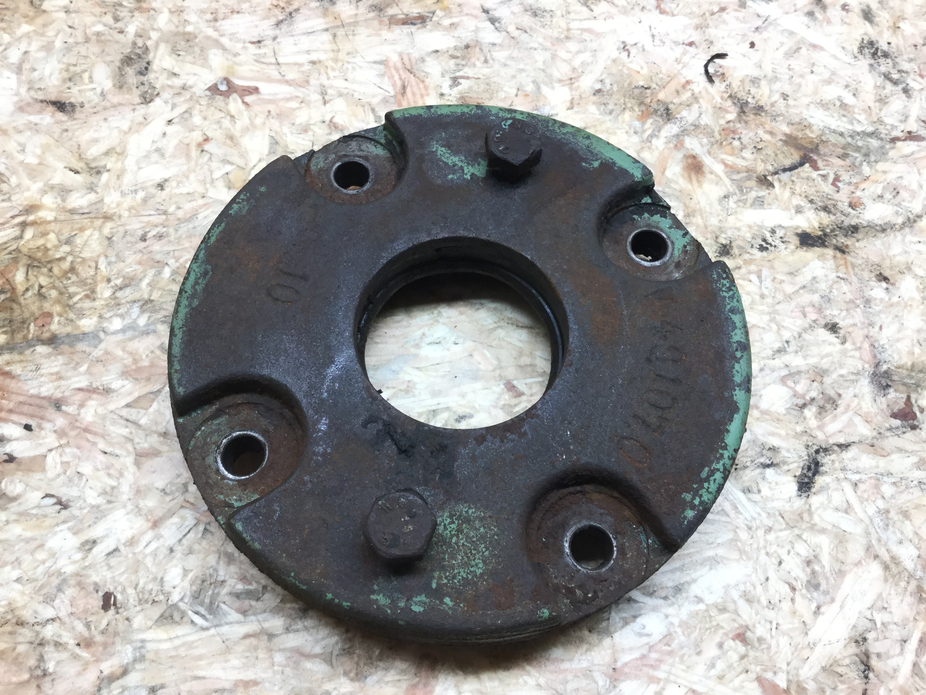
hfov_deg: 58.4
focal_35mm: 31
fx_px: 829
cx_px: 463
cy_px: 348
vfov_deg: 45.4
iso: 64
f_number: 2.4
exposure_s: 1/33
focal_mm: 3.3
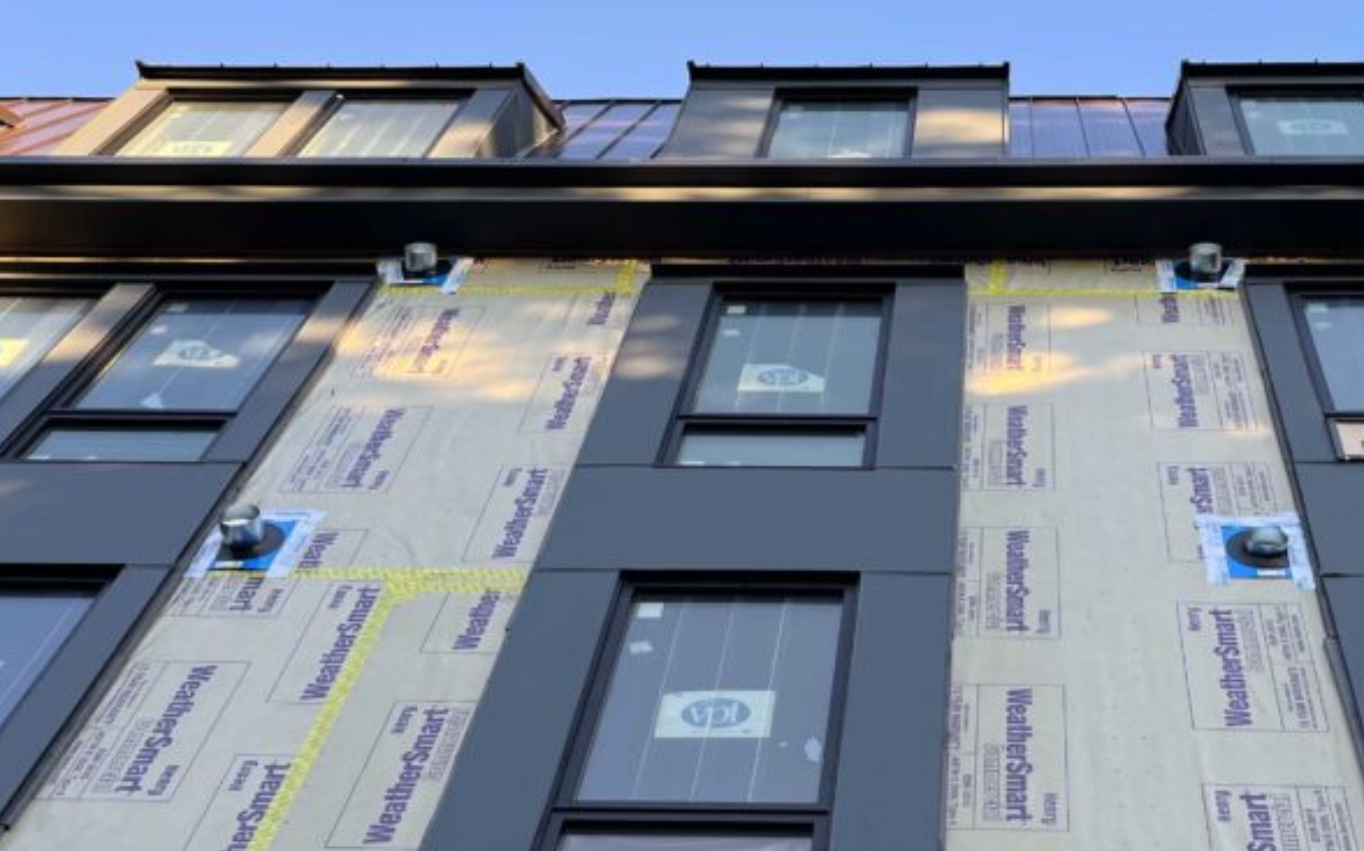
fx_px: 1784
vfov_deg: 26.5
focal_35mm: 48
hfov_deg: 41.4
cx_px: 886
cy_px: 628
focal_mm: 5.1
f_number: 1.6
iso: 40
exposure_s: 1/271
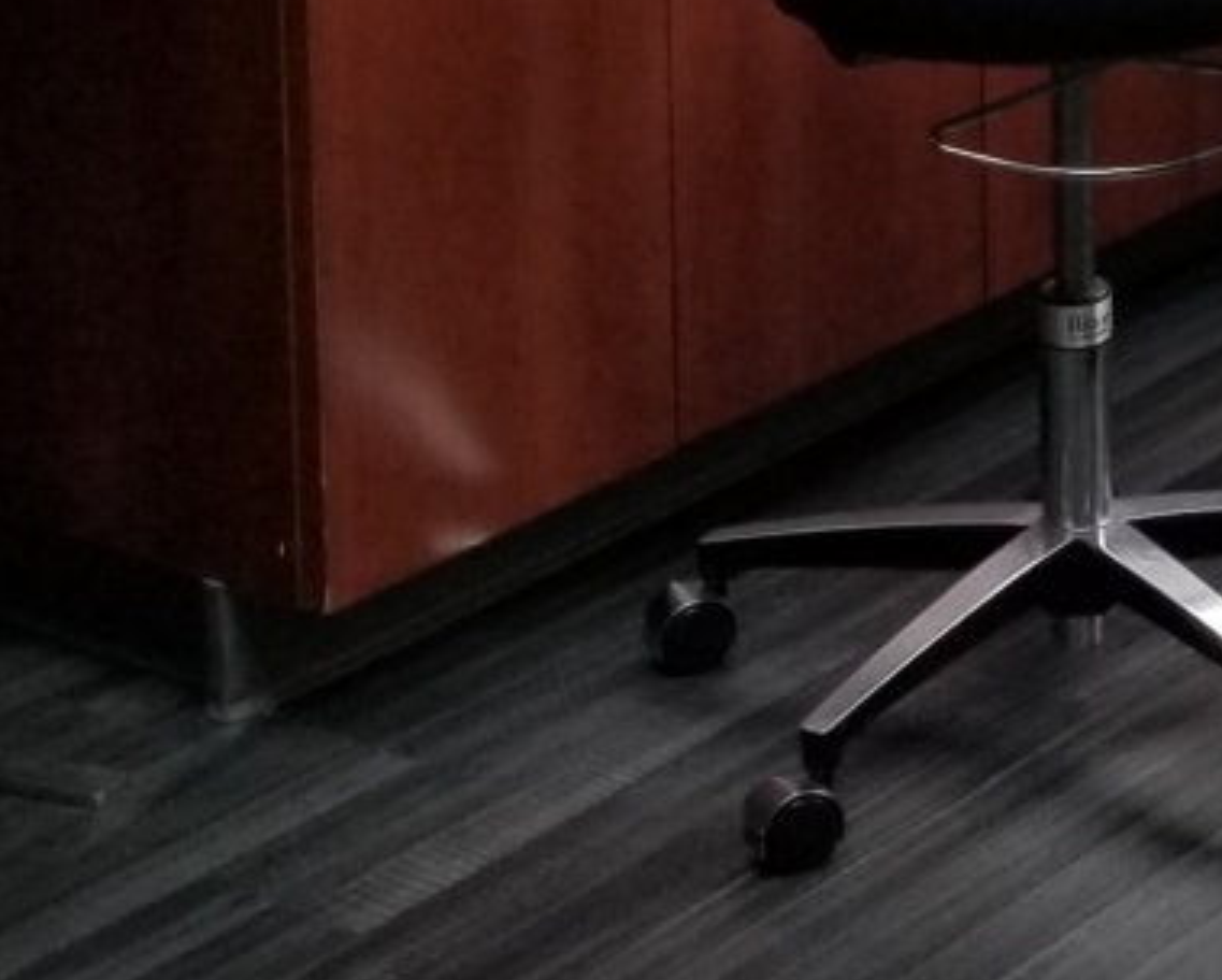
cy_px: -619
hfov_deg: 13.2
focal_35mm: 137
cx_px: 1880
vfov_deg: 10.8
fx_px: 4960
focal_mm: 4.25
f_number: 1.7
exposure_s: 1/60
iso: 64
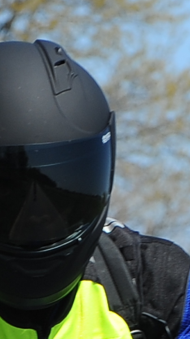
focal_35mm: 894
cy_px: 598
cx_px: -116
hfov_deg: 1.4
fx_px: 8014
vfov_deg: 2.4
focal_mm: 120
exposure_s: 1/500
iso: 200
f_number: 8
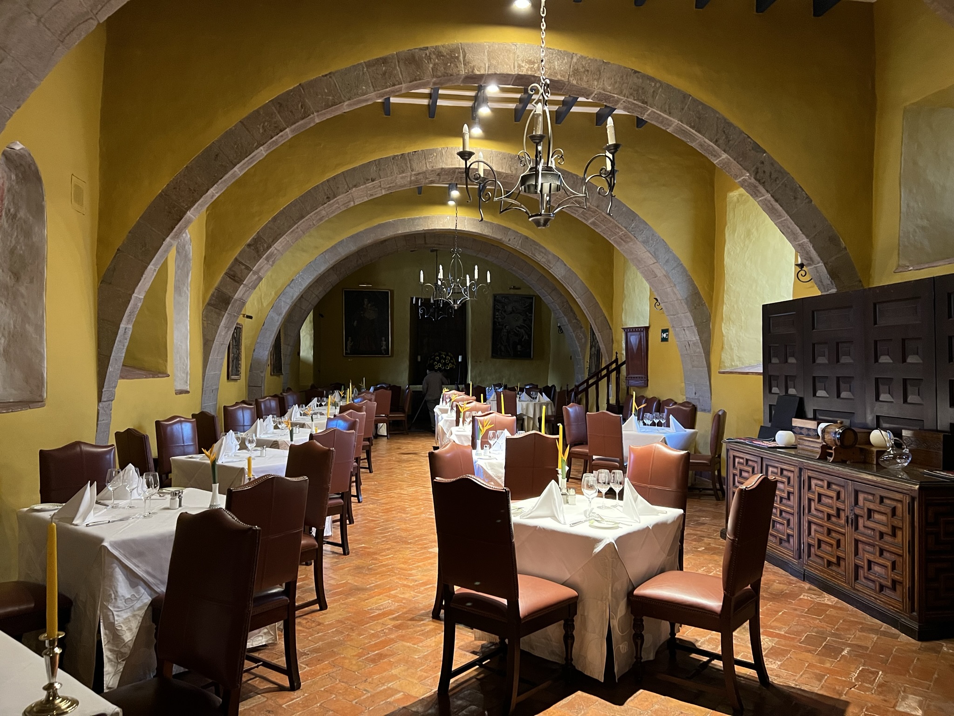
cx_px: 477
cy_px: 358
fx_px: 717
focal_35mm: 26
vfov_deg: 53.1
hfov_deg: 67.3
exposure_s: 1/40
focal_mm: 5.7
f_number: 1.5
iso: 500
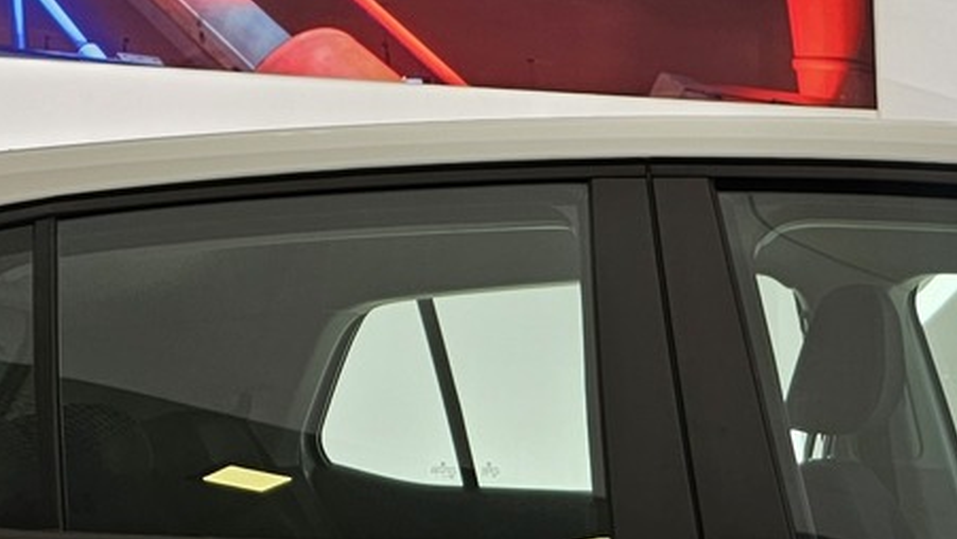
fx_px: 2818
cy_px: 840
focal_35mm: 111
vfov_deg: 10.5
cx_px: 1044
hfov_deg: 18.6
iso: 16
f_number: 1.7
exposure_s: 1/100
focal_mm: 6.3
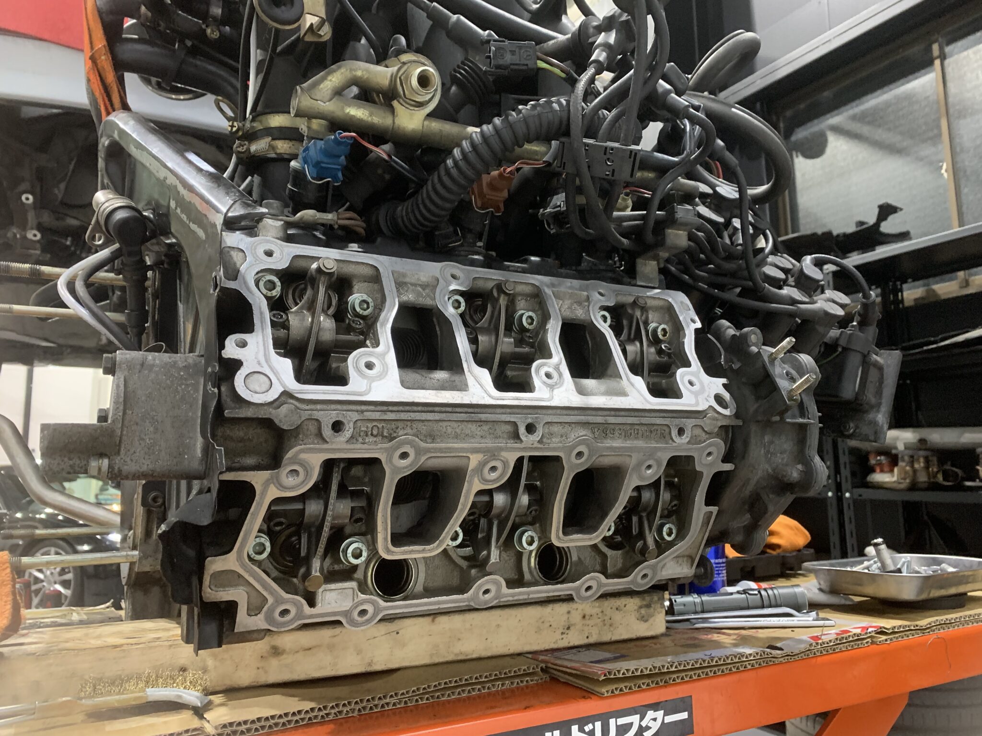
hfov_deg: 67.3
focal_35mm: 26
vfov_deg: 53.1
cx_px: 491
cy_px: 368
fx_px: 738
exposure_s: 1/30
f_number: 1.8
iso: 500
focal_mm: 4.25
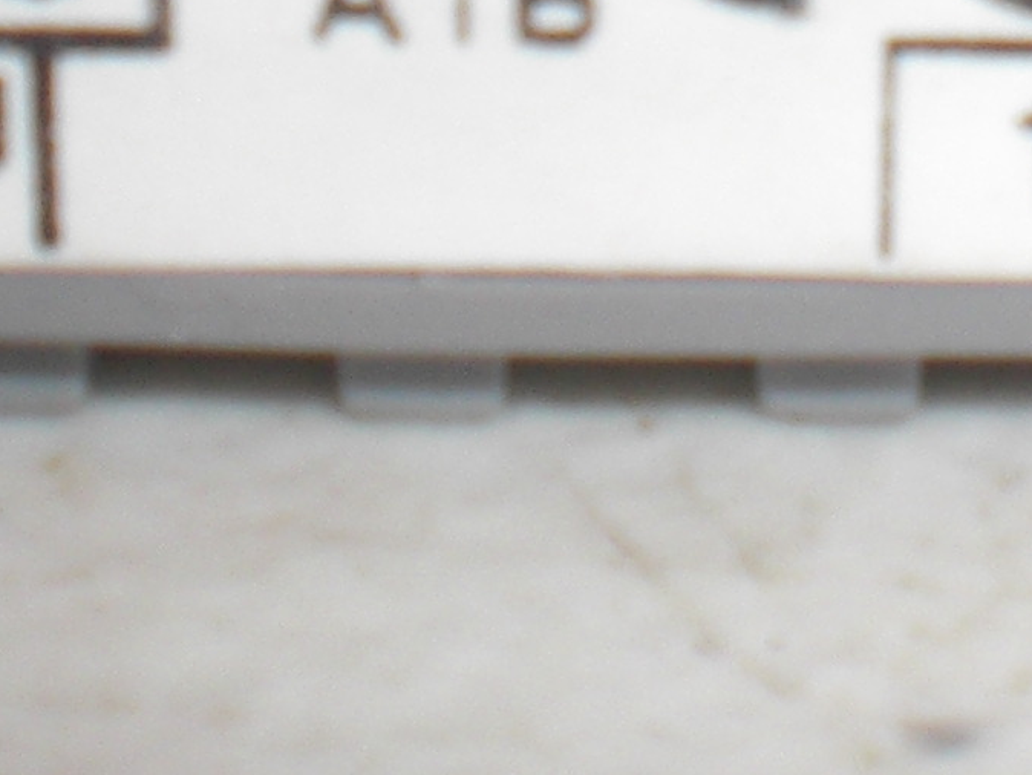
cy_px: -743
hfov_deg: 10.5
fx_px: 5488
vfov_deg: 7.8
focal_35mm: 184
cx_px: 1320
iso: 64
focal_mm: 6.3
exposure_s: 1/60
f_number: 5.6
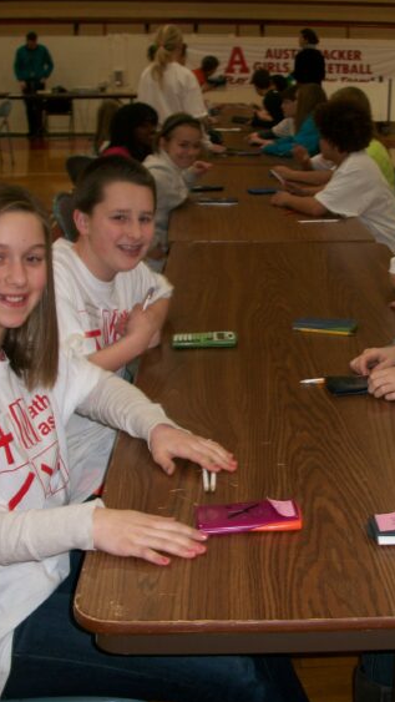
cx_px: 288
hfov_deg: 22.9
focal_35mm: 52
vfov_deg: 39.9
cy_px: 349
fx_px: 968
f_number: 3.1
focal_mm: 6.3
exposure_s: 1/30
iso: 80
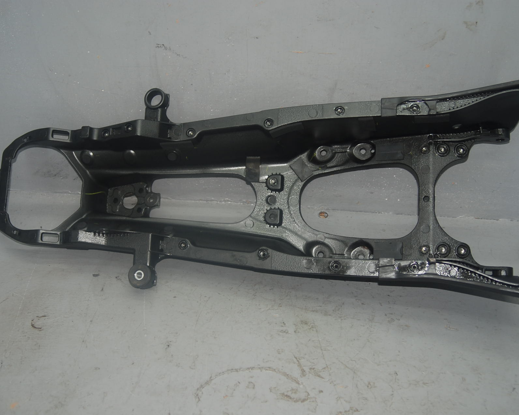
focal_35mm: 48
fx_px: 737
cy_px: 211
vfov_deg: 31.4
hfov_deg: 38.8
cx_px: 284
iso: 200
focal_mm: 28
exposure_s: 1/60
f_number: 3.3
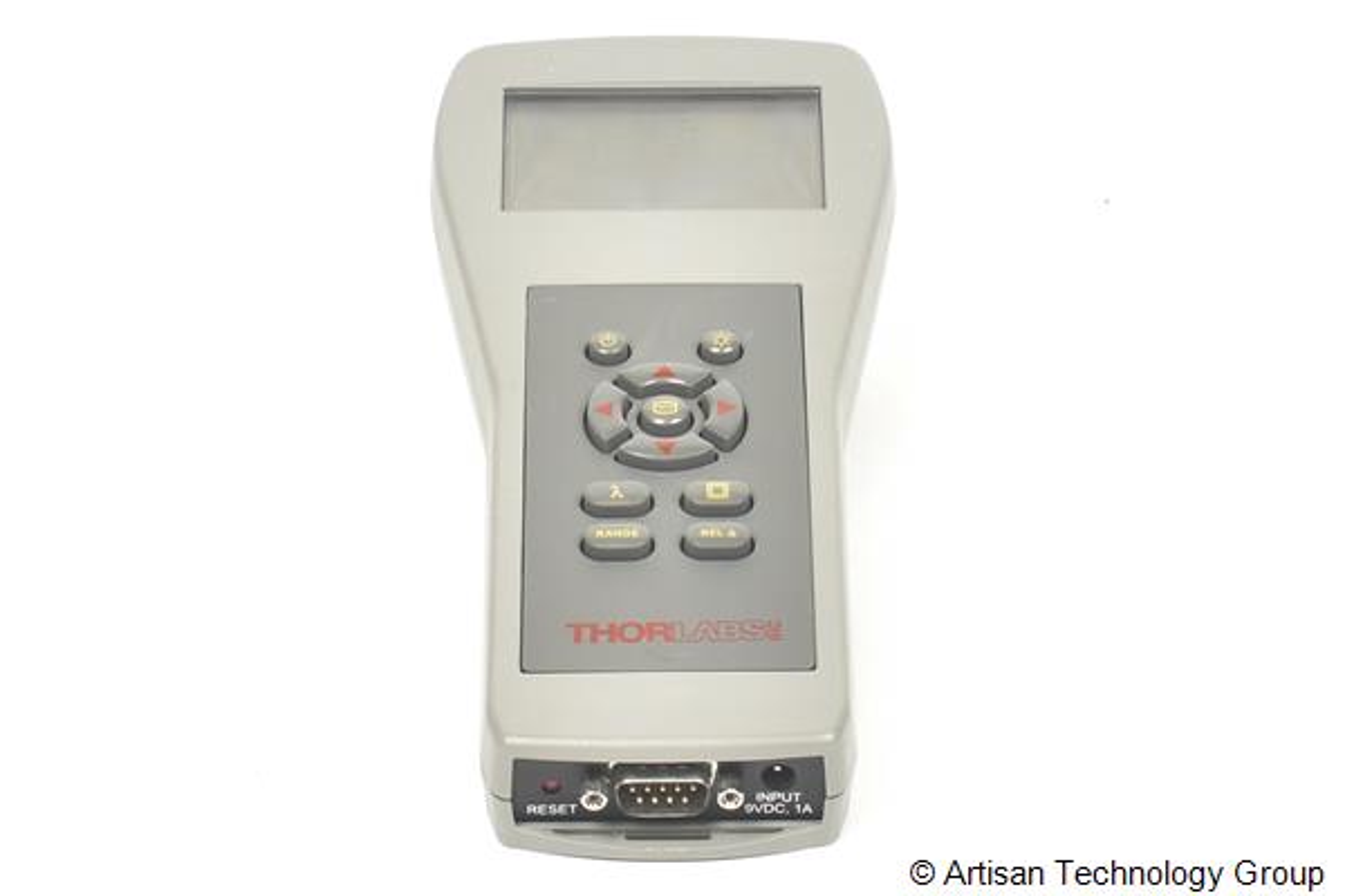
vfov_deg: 21.6
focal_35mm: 63
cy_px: 448
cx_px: 672
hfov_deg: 31.9
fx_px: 2354
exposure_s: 1/200
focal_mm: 42
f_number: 13
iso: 200
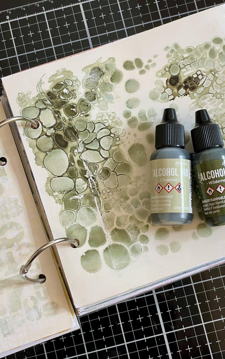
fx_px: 549
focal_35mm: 56
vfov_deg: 36.3
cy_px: 178
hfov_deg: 23.1
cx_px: 123
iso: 250
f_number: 2
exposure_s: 1/44
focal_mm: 6
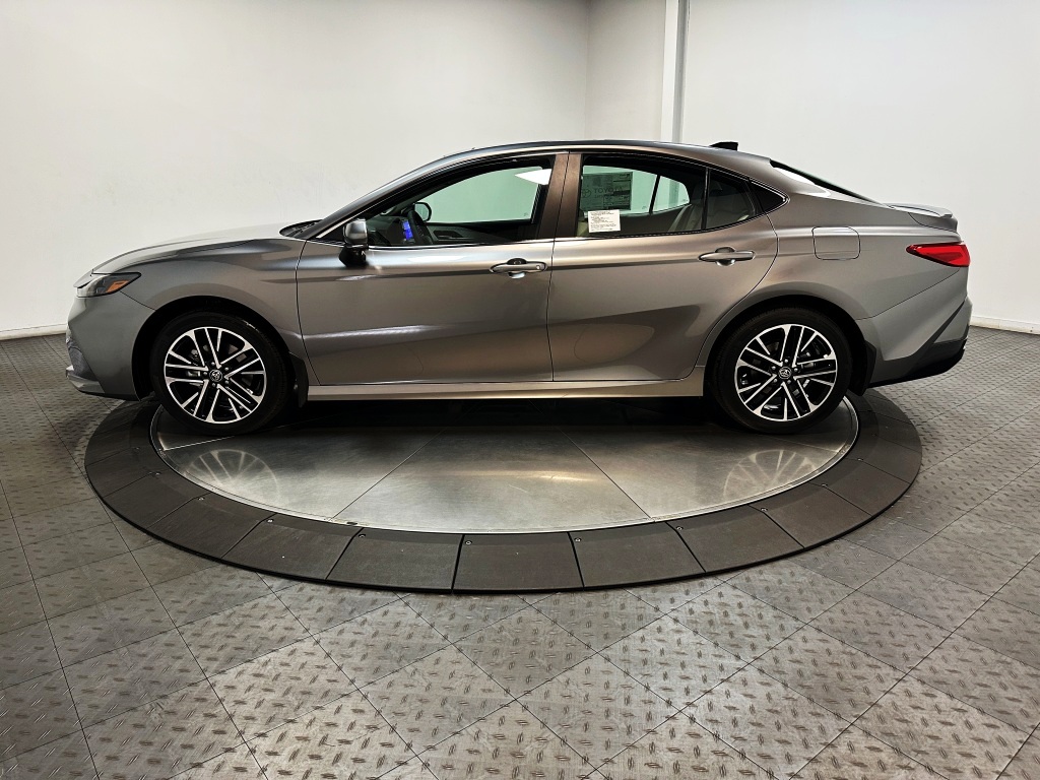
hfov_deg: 71.6
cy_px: 390
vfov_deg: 56.8
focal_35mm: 24
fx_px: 721
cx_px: 520
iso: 320
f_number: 1.78
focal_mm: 6.86
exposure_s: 1/60
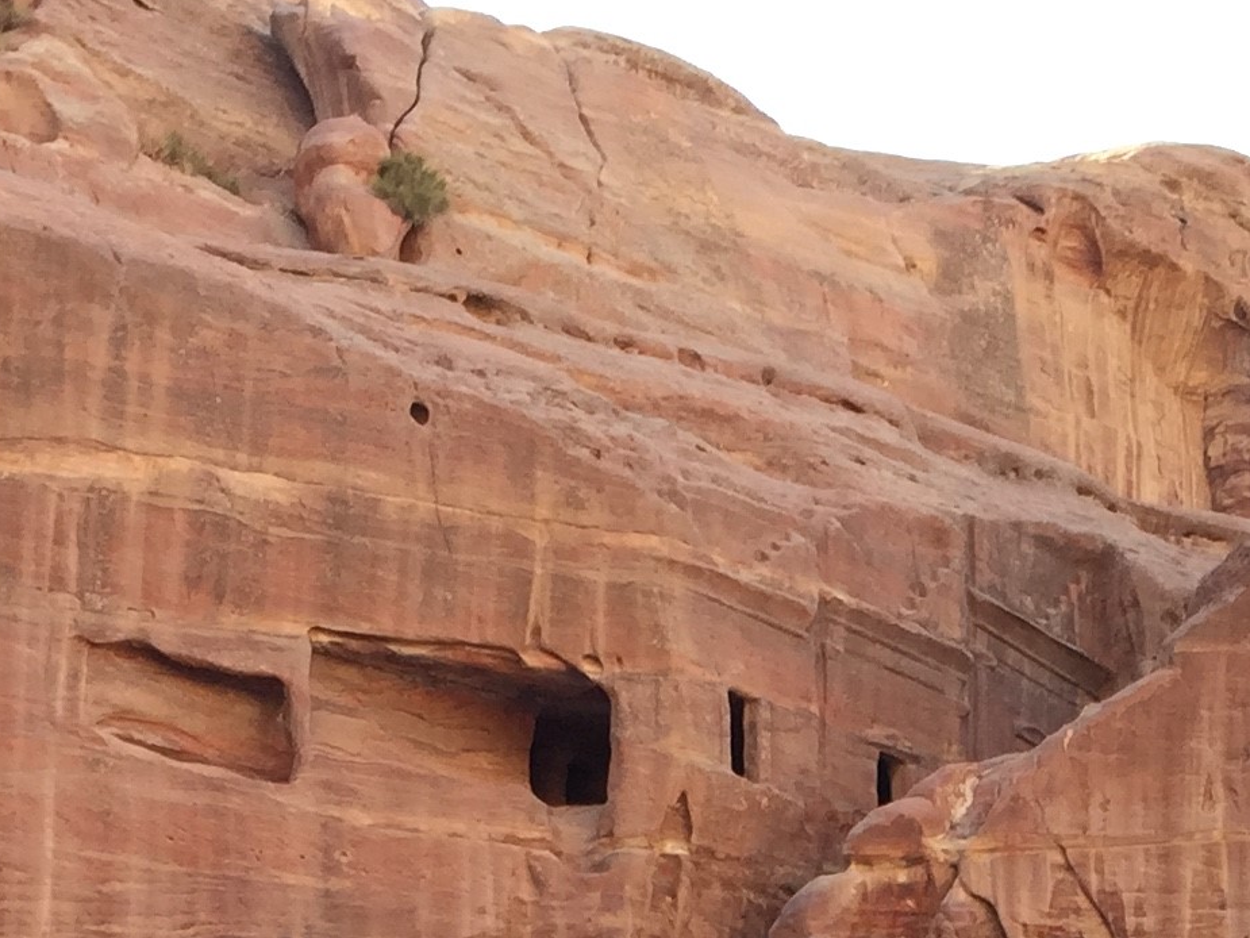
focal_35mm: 96
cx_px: 887
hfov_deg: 20.3
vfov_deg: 14.2
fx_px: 3467
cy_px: 1477
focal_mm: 4.15
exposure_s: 1/202
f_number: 2.2
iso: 32
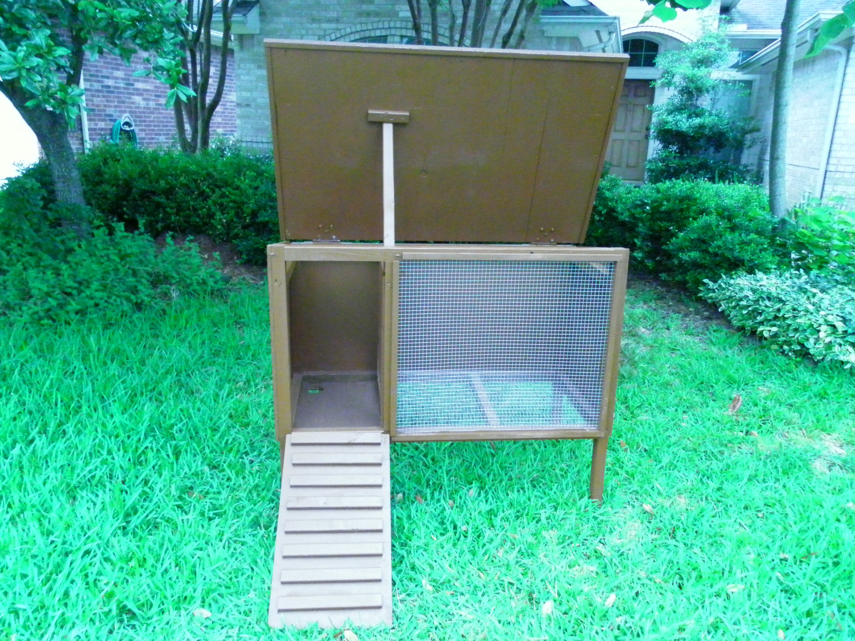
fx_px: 692
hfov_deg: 63.4
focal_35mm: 28
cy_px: 320
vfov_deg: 49.7
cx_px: 428
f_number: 8
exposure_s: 1/100
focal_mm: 4.9
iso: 800
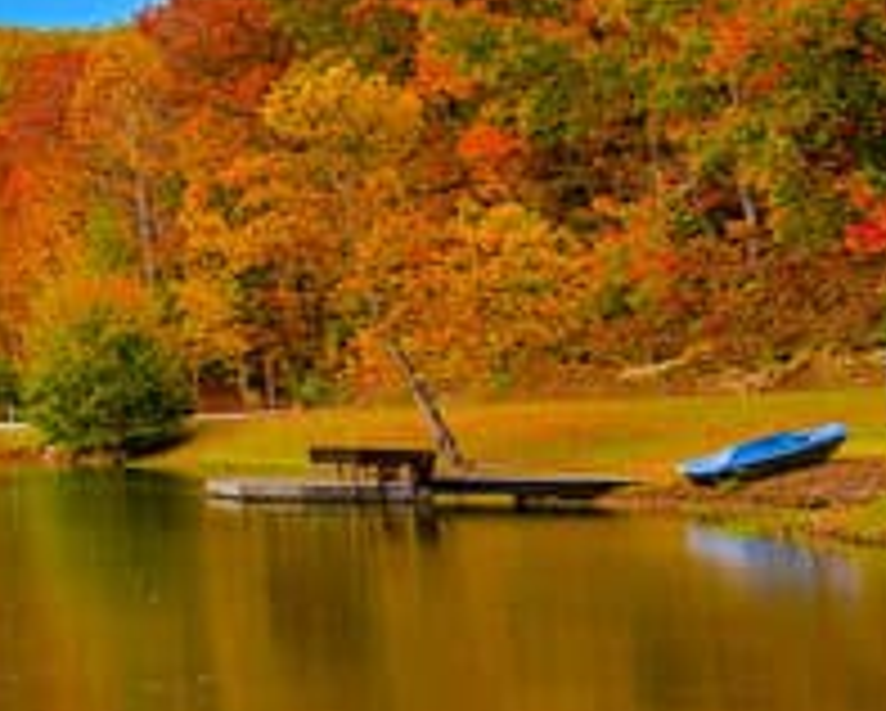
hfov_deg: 17.4
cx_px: -810
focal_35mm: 84
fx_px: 2205
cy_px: 65
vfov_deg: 18.0
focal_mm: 23
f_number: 8
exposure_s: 1/25
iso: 100
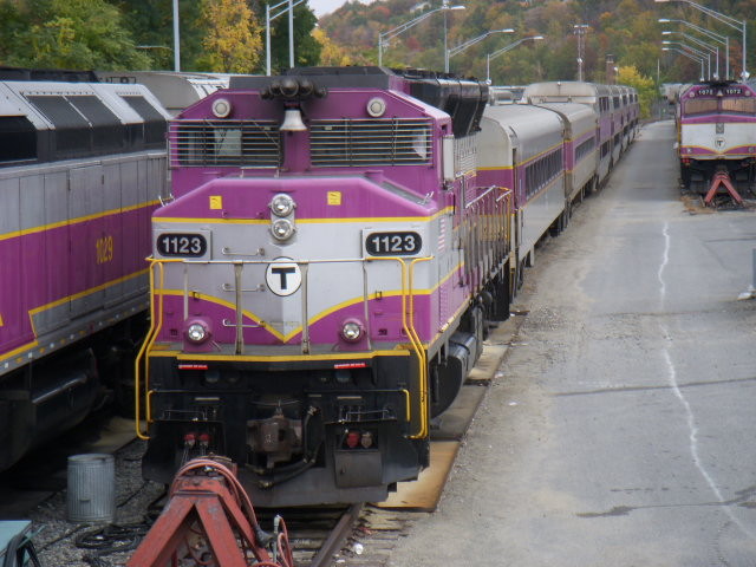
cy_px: 284
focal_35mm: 114
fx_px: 2490
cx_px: 378
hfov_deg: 17.3
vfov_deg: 13.0
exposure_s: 1/250
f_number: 4.2
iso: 100
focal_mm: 18.9
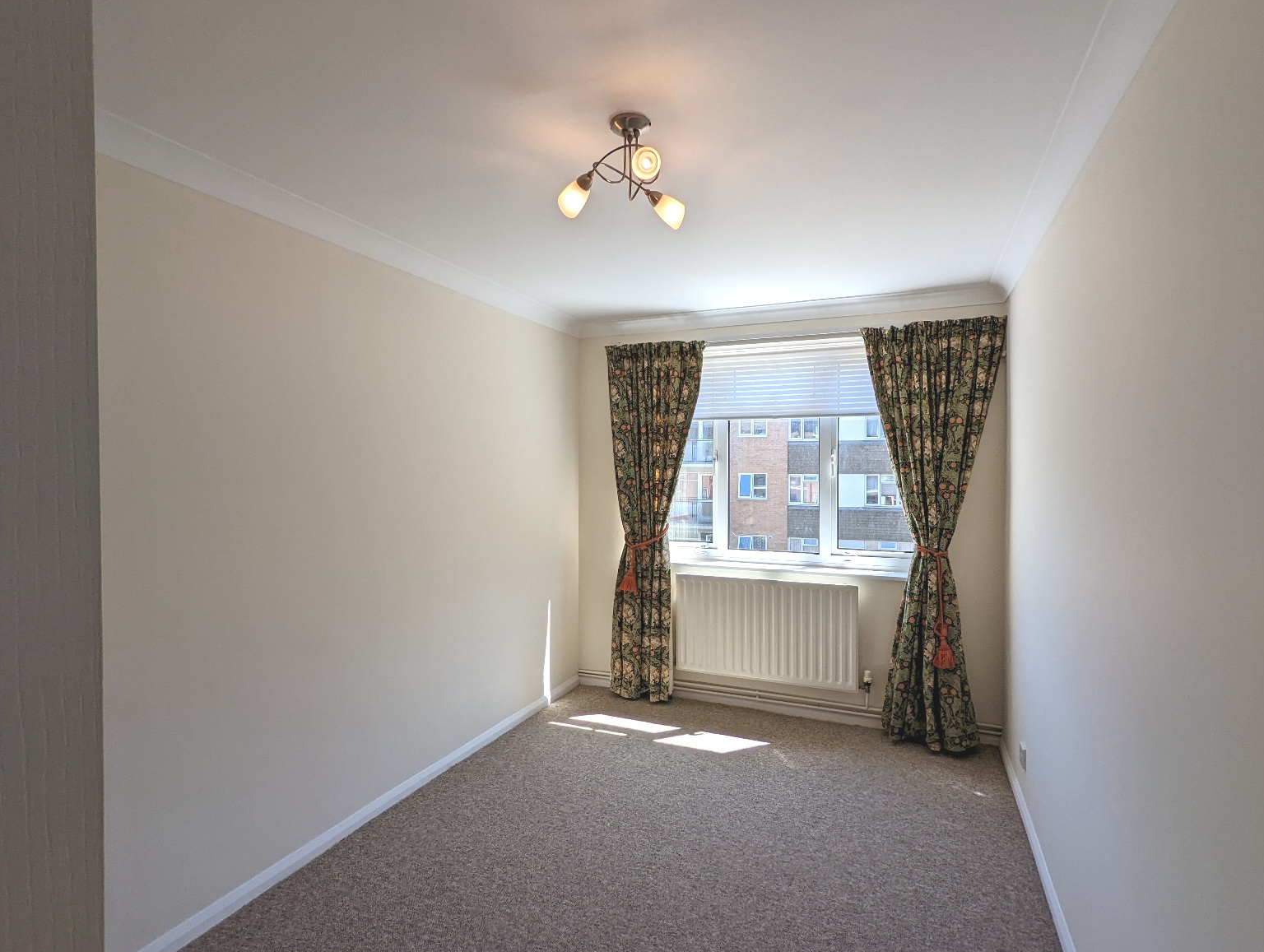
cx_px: 658
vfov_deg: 74.9
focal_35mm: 17
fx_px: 622
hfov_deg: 90.9
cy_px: 477
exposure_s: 1/347
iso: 50
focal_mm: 2.35
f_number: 2.2
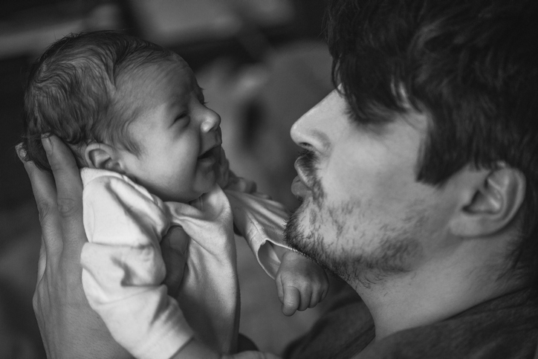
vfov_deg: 13.0
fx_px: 1569
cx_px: 269
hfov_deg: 19.5
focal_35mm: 105
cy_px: 180
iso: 400
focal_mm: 105
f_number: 3.2
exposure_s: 1/50
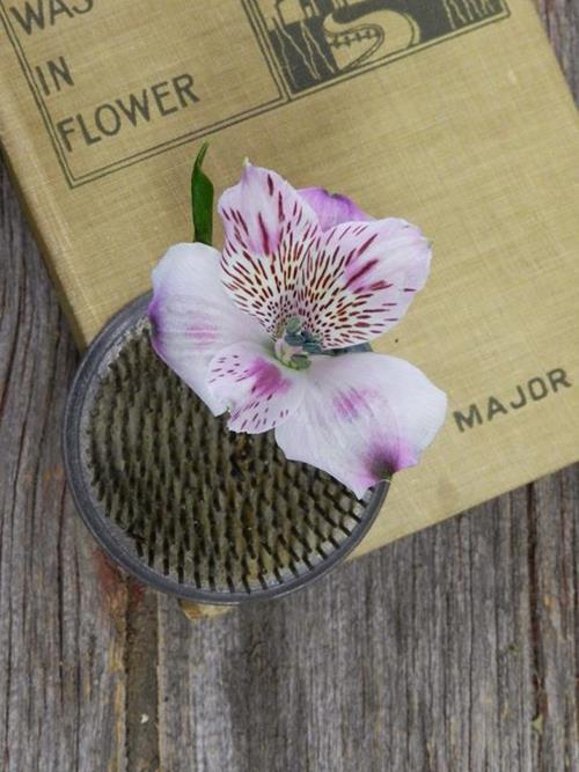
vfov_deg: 32.2
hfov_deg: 24.4
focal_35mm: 60
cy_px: 386
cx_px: 290
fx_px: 1339
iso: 800
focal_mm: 10.7
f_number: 4.6
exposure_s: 1/60
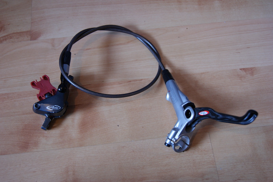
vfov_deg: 31.8
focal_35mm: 42
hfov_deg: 46.4
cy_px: 91
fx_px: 318
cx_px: 136
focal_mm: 28
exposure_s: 1/10
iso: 400
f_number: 4.5
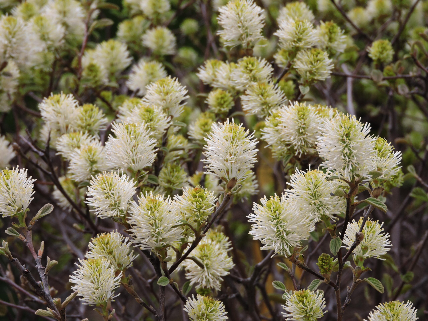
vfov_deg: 6.8
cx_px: 214
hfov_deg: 9.0
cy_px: 160
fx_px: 2720
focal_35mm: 220
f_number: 5.3
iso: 100
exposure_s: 1/100
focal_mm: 39.4
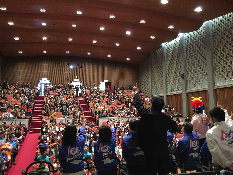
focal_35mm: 32
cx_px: 112
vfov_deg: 44.2
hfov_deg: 56.8
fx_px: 215
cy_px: 85
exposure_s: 1/15
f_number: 2.2
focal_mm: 4.15
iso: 200
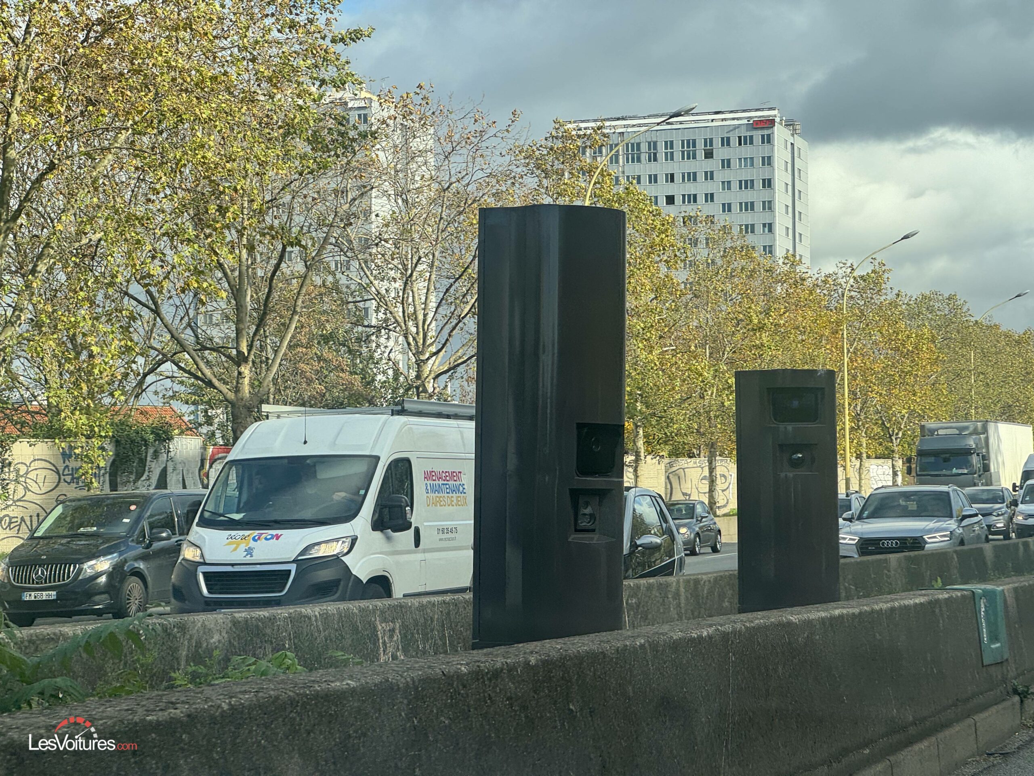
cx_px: 517
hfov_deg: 25.3
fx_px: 2300
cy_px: 388
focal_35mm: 77
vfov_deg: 19.1
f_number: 2.8
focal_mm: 9
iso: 25
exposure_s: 1/156
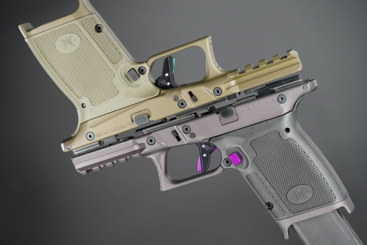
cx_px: 184
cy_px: 122
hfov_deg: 22.6
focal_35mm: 90
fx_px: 918
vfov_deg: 15.2
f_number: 4
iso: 400
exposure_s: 1/160
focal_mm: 90
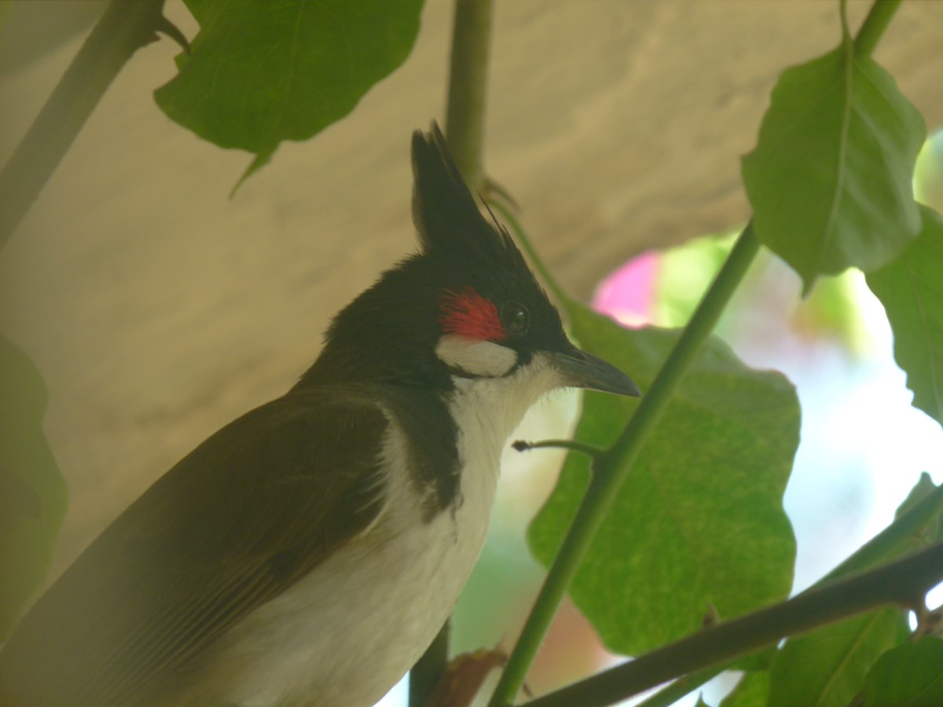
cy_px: 354
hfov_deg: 3.3
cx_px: 472
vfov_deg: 2.5
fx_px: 16345
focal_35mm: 600
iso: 100
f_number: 5.2
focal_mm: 108
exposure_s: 1/30
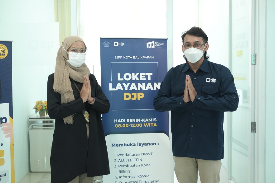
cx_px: 138
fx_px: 405
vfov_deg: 25.5
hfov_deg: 37.5
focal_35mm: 53
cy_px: 92
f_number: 2.8
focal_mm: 35
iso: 800
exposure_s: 1/60
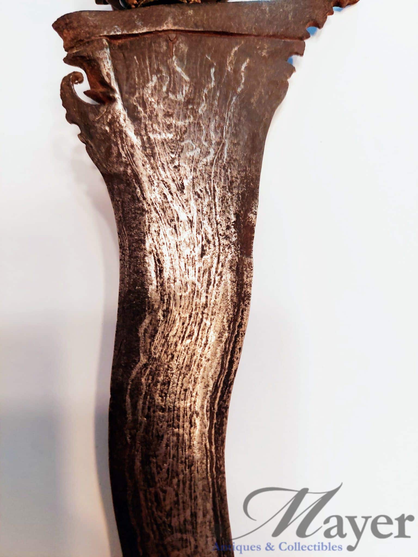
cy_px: 278
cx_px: 209
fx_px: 386
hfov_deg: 56.8
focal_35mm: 24
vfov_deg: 71.6
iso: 125
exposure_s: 1/50
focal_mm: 5.23
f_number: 1.8
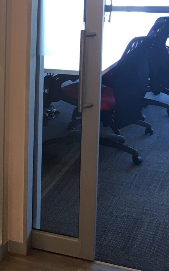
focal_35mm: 89
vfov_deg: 23.1
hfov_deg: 12.6
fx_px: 656
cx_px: -187
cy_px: 67
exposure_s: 1/33
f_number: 2.2
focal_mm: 4.15
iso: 40
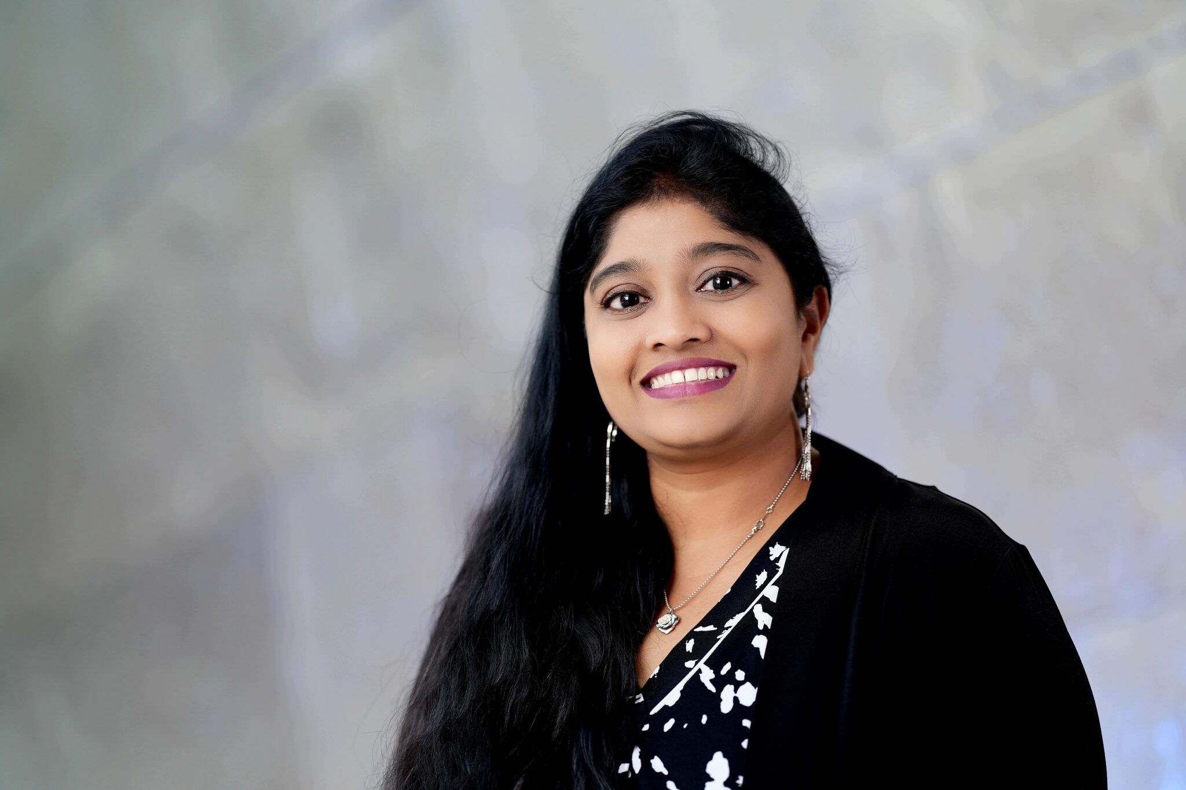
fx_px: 4447
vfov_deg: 10.2
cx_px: 593
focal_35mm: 135
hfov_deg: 15.2
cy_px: 395
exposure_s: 1/200
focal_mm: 135
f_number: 1.8
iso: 125
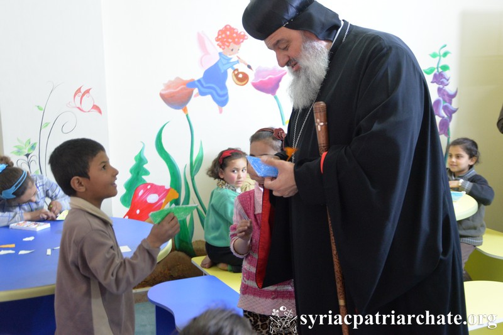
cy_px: 168
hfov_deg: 41.1
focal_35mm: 48
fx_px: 670
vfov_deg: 28.1
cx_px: 252
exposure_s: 1/25
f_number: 4.8
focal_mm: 48
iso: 4000
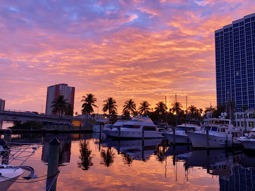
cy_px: 96
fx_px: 206
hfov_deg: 63.4
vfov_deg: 49.7
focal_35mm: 28
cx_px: 128
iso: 50
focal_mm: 3.99
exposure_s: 1/120
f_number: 1.8
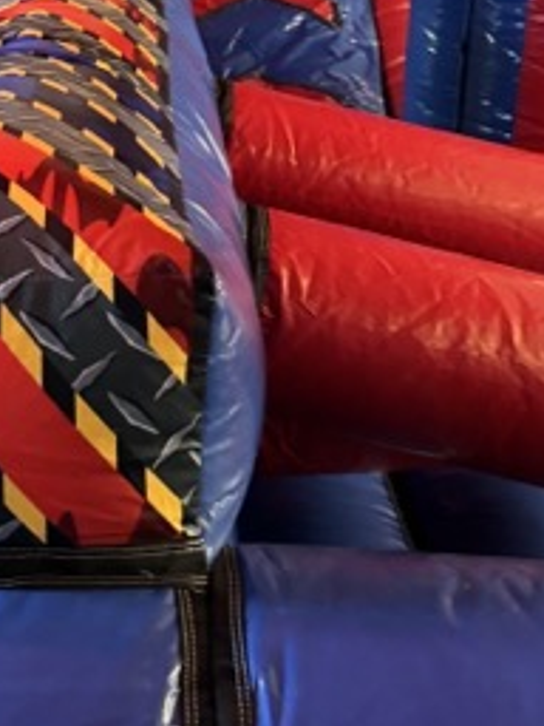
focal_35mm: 60
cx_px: -65
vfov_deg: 30.9
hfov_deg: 22.9
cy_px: 94
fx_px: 1257
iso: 800
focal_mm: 6.76
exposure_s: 1/33
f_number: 1.78
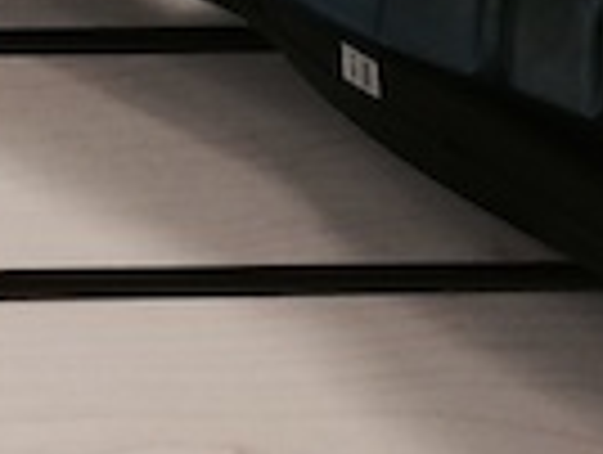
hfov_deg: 11.4
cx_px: 436
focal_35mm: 173
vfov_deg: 8.4
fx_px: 3019
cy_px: -234
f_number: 2.2
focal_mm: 4.15
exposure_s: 1/40
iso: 40
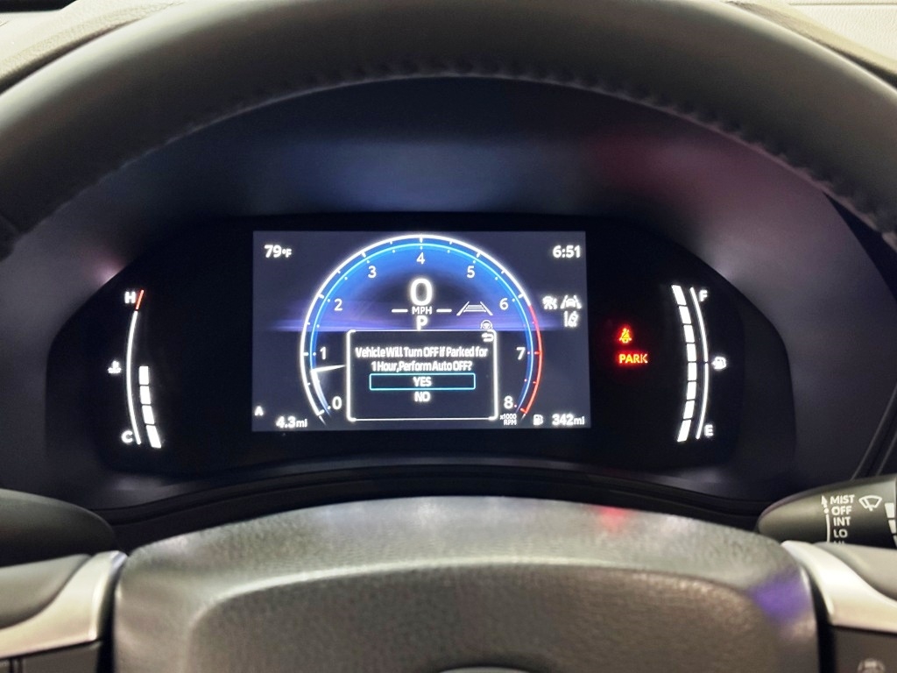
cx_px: 448
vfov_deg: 30.3
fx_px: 1244
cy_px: 336
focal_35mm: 48
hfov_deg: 39.7
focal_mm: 6.86
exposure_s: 1/30
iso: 640
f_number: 1.78
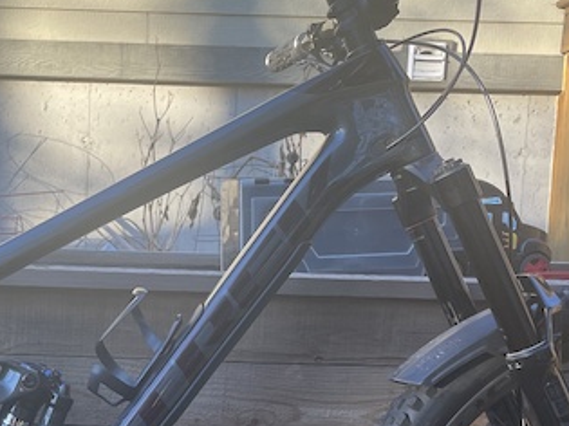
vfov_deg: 21.5
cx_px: 98
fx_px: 1084
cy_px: 413
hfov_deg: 28.6
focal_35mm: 66
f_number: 1.6
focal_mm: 4.2
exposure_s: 1/195
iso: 32
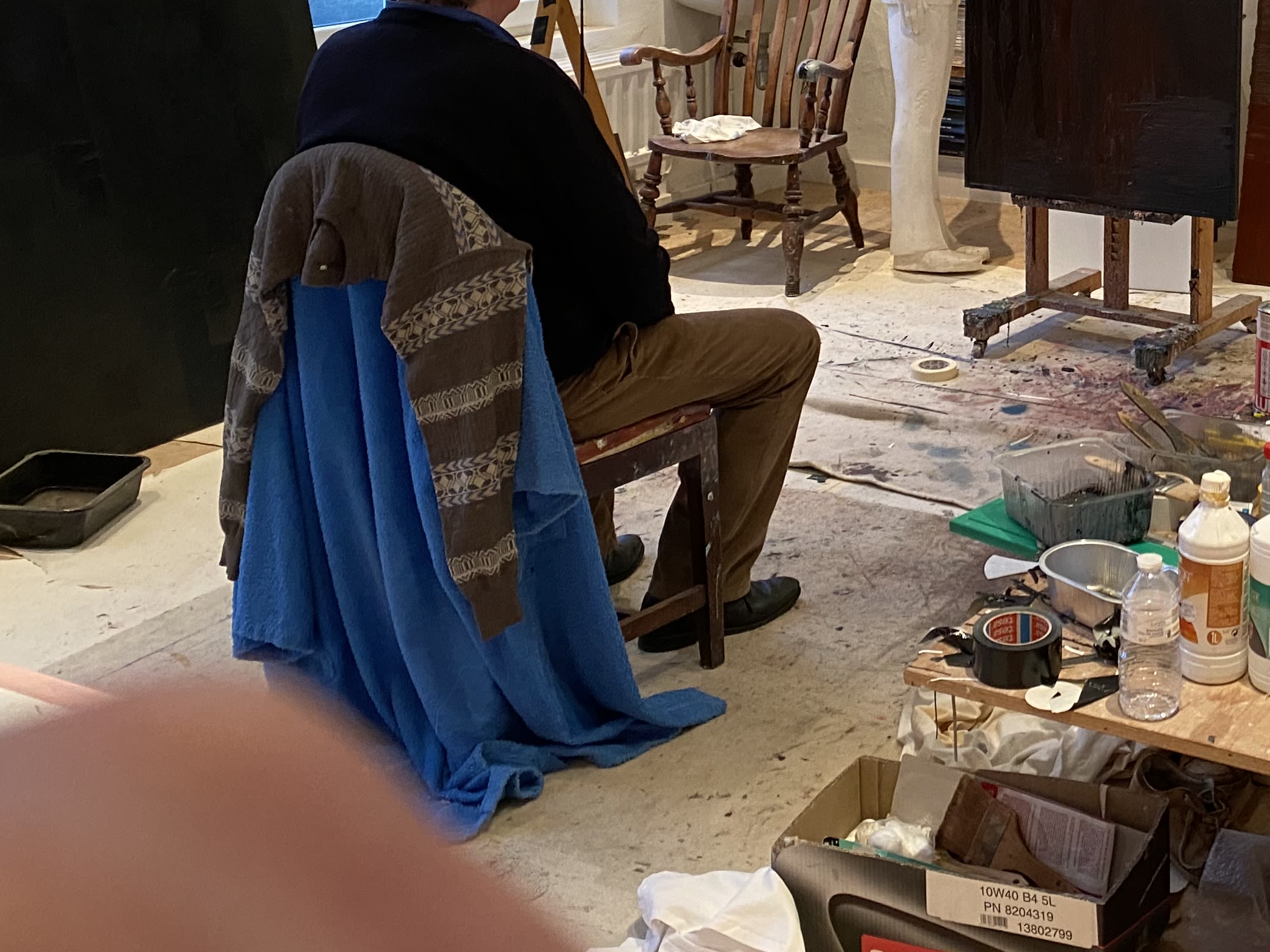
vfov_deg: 28.0
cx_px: 1203
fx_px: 1834
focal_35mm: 50
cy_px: 87
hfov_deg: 35.3
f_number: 1.8
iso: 200
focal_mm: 4.2
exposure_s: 1/50
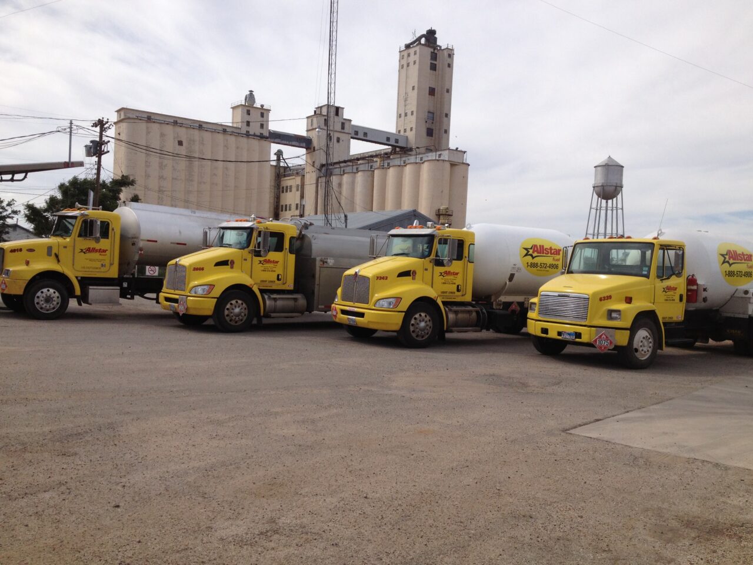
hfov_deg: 52.6
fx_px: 761
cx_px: 376
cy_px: 282
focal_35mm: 35
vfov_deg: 40.7
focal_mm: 4.28
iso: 50
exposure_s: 1/2513
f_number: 2.4
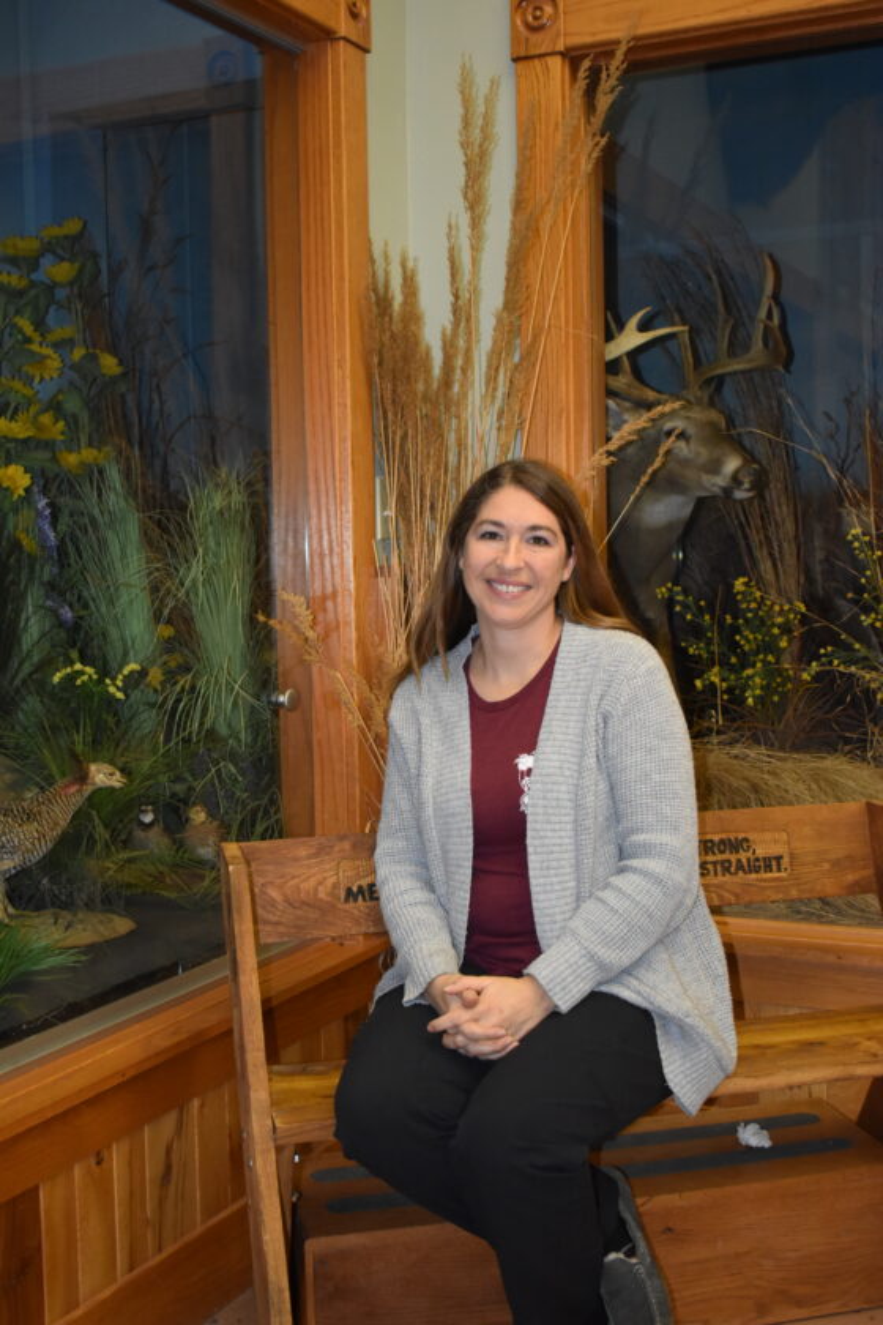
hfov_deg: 31.9
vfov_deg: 46.4
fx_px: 1545
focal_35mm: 42
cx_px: 442
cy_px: 662
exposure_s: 1/60
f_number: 4.2
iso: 1800
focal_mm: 28
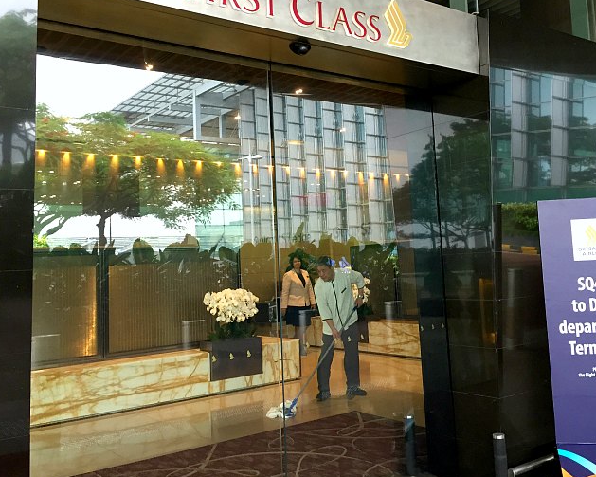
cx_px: 341
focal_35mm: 36
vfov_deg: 41.0
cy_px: 197
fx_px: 635
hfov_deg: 50.1
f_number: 2.2
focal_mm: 4.15
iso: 80
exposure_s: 1/30
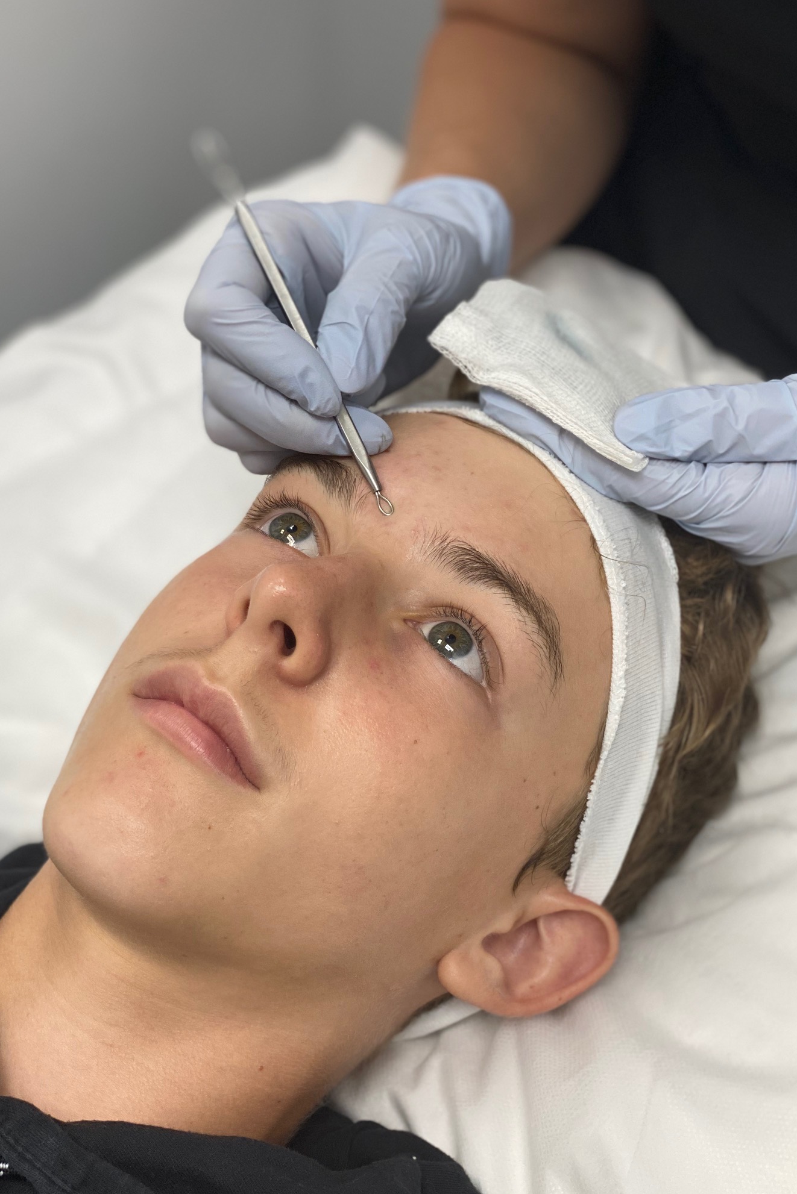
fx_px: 1826
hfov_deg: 24.6
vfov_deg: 36.2
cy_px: 587
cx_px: 364
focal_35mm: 55
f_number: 2
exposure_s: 1/100
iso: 100
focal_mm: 6
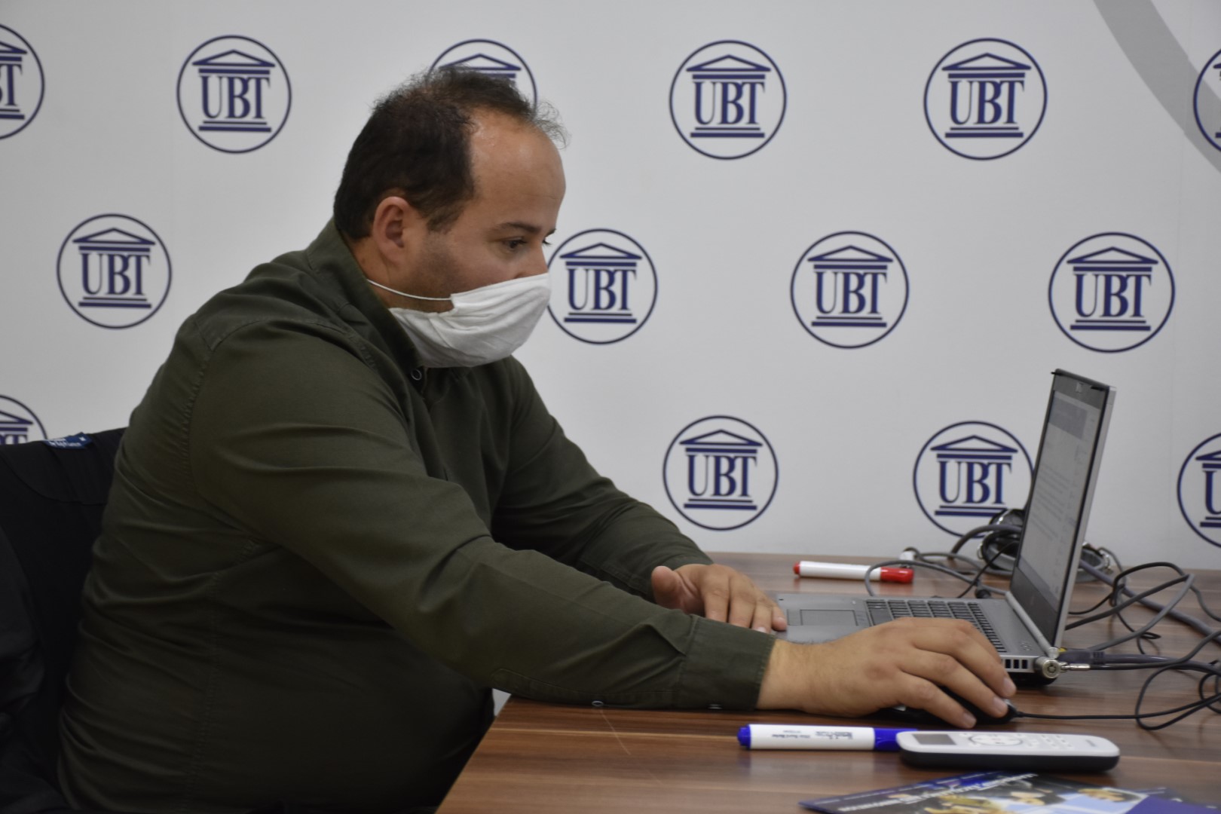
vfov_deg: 18.9
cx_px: 610
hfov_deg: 28.1
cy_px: 407
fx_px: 2442
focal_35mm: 72
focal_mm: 48
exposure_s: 1/50
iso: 1000
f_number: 4.5
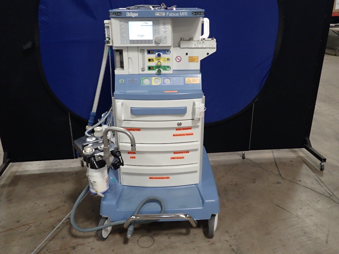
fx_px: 294
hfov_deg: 60.0
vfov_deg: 46.8
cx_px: 170
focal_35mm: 30
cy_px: 127
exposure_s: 1/30
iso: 500
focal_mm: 5.5
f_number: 2.3
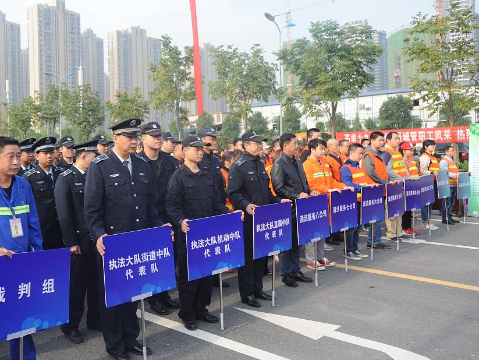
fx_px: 485
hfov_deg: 51.3
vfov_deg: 40.6
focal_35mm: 35
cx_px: 147
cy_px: 149
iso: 640
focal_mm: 25
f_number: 5.6
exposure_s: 1/1250
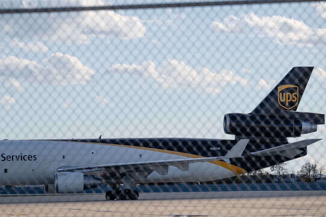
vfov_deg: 7.8
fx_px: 1584
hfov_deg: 11.7
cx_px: 163
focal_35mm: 175
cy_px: 108
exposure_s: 1/500
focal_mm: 175
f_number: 6.3
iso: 64
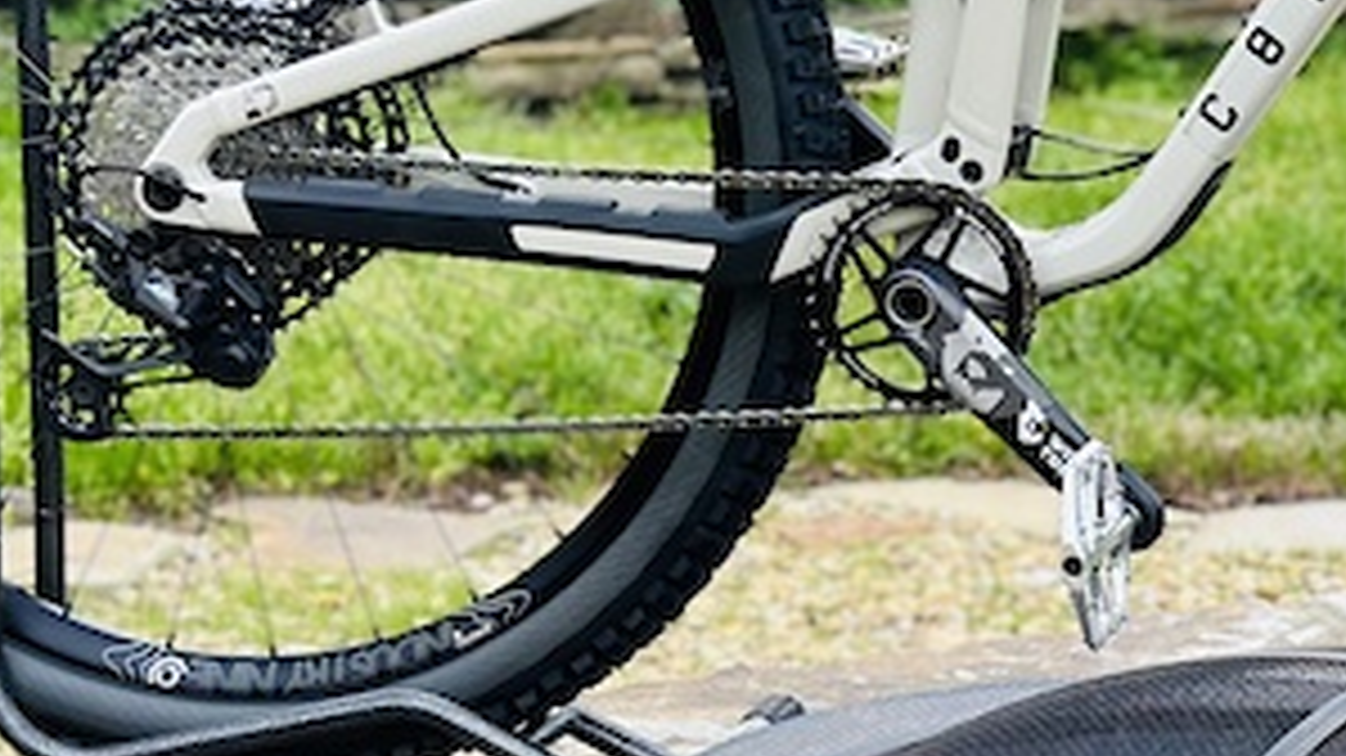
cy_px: 36
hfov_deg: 15.1
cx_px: 1301
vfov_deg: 8.6
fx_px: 4995
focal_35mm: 140
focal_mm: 6.86
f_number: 1.78
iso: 125
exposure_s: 1/91
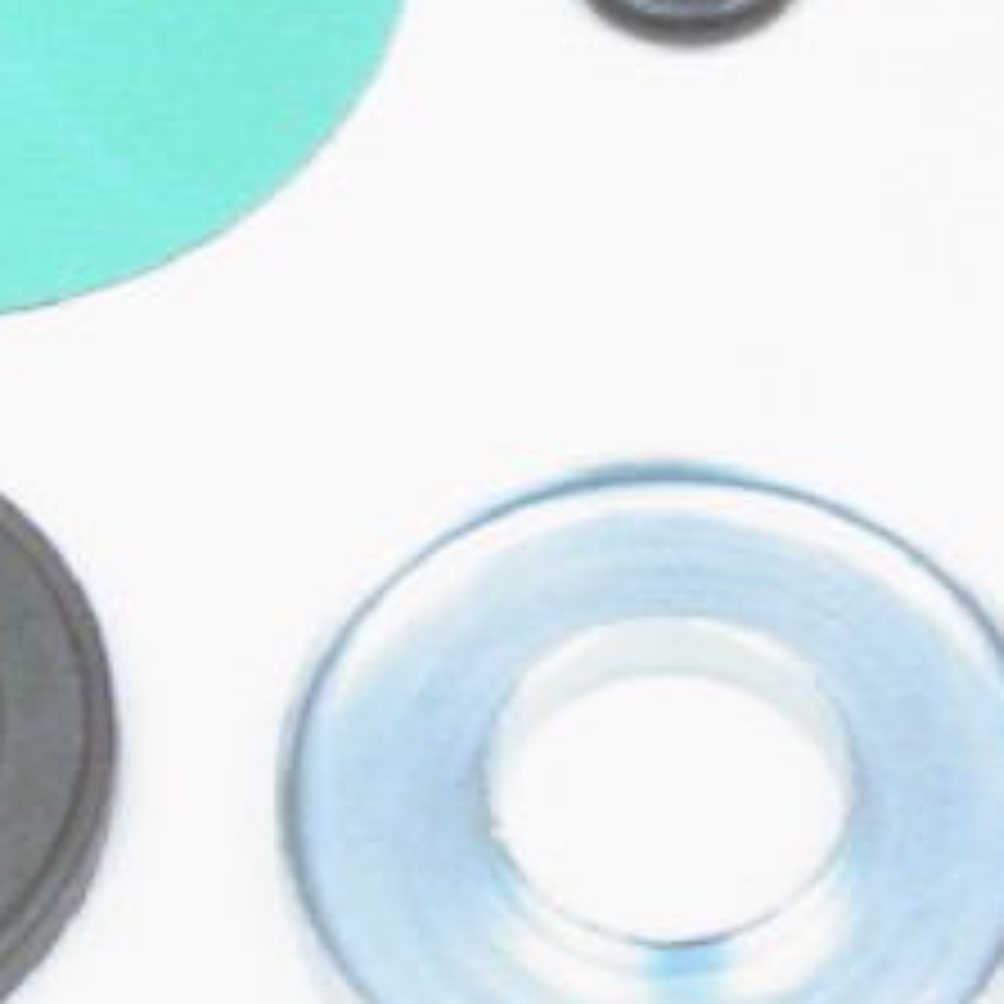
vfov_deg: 6.6
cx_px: 959
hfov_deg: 6.7
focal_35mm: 262
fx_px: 8597
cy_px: -122
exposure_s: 1.5
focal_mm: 11.3
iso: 100
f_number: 6.7
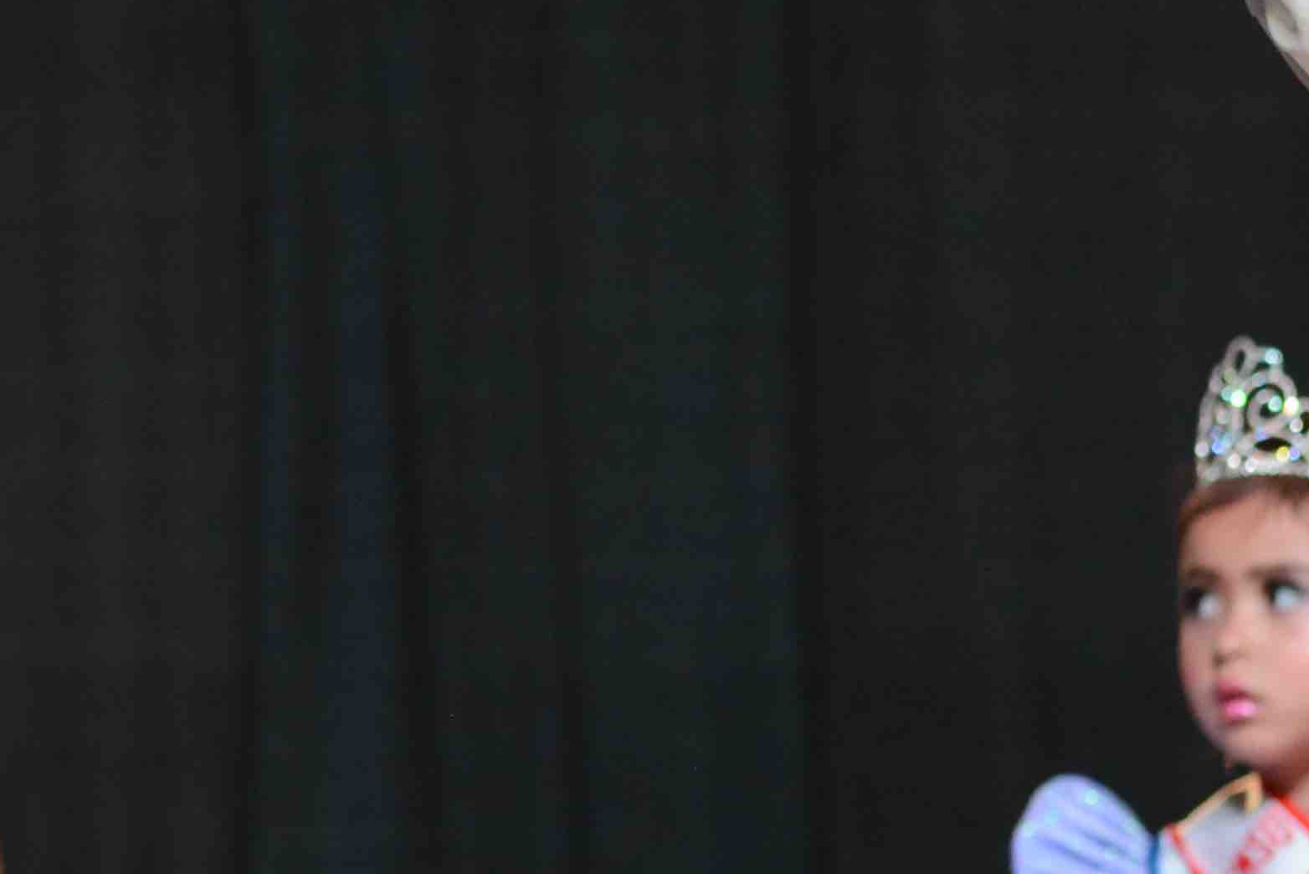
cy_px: 874
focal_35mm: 527
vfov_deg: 2.6
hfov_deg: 3.9
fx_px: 19168
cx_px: -516
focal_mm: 112
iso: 2000
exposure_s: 1/400
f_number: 4
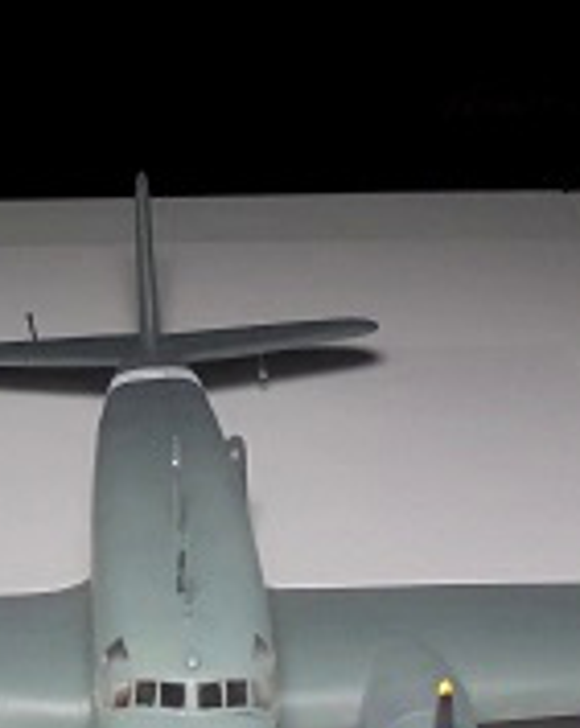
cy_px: 545
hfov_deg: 18.8
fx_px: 1743
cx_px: 156
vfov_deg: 23.4
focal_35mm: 81
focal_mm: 4.6
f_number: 3.5
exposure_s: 1/30
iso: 250
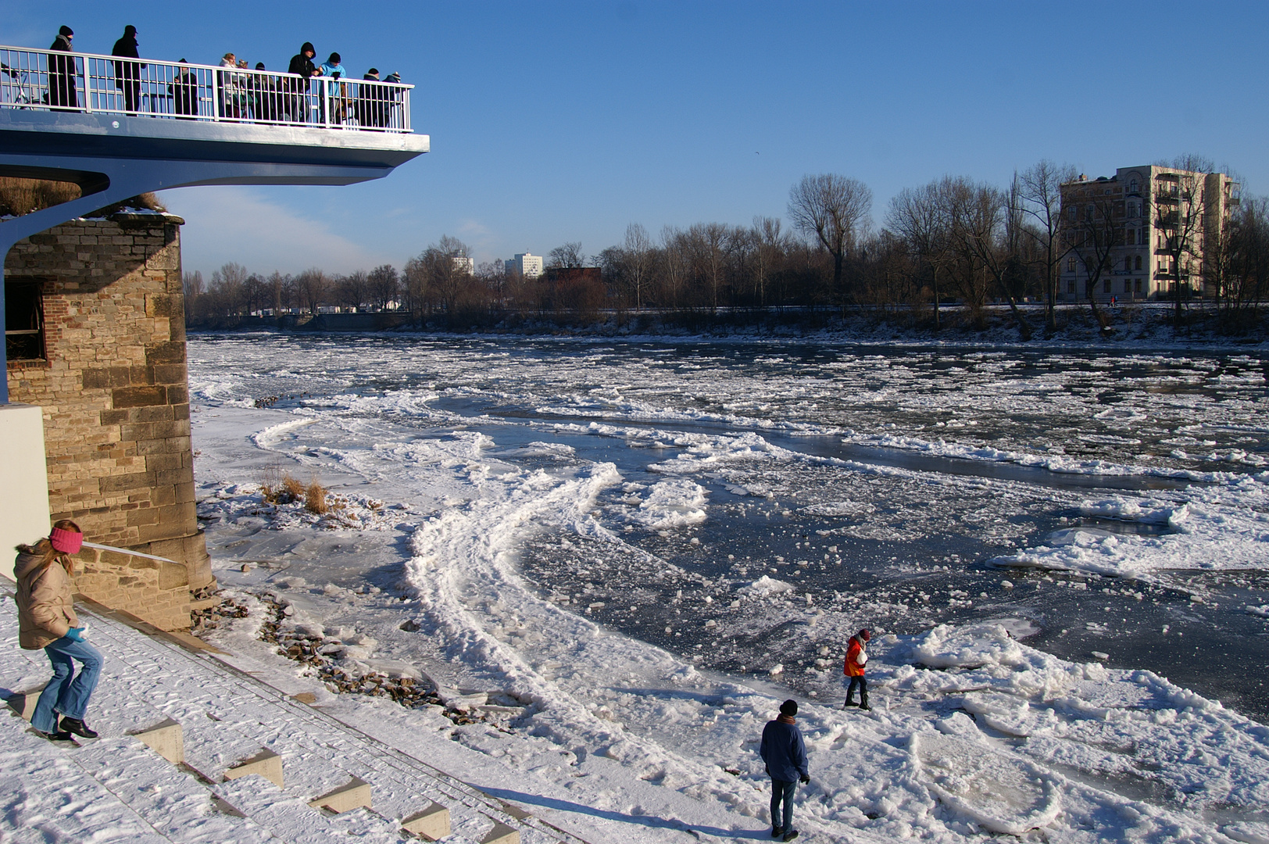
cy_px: 422
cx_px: 634
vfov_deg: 43.5
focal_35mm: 30
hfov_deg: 62.0
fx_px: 1057
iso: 100
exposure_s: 1/400
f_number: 9
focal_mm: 20
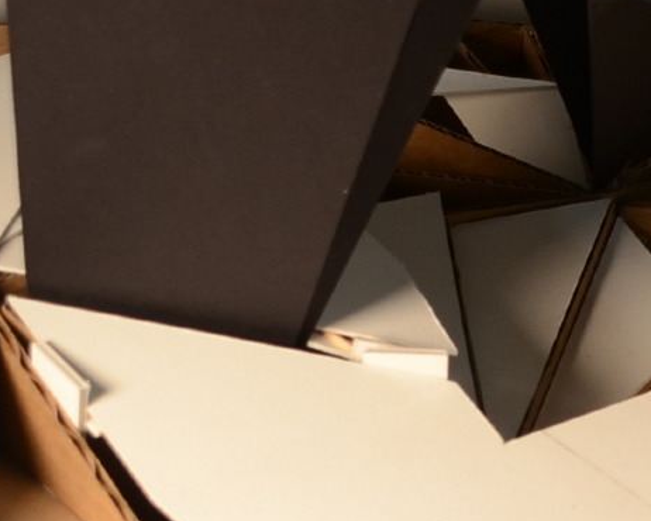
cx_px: 798
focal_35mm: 137
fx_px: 2641
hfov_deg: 13.6
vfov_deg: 11.2
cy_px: 400
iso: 400
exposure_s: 1/160
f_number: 3.8
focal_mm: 22
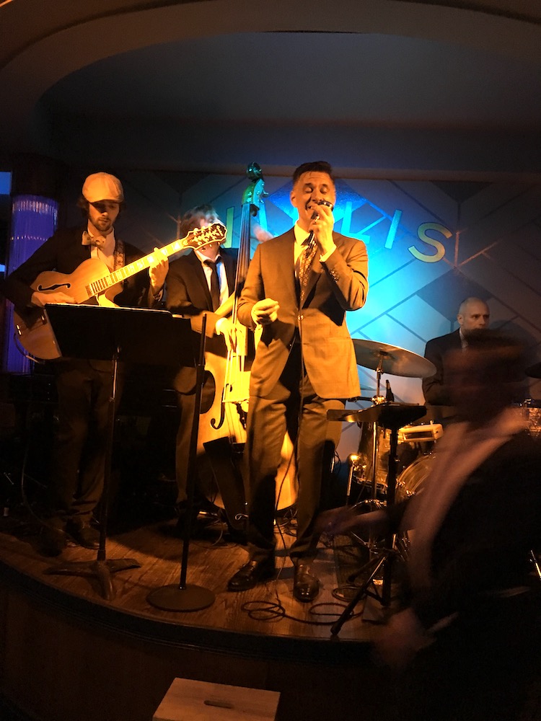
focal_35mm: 29
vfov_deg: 61.7
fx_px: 604
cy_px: 360
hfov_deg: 48.2
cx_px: 270
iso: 400
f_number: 2.2
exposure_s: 1/15
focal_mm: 4.15
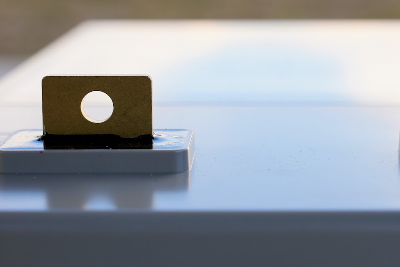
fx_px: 1076
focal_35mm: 97
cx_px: 269
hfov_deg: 21.0
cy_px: 100
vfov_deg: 14.1
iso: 80
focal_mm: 48.4
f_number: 4.5
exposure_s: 1/125
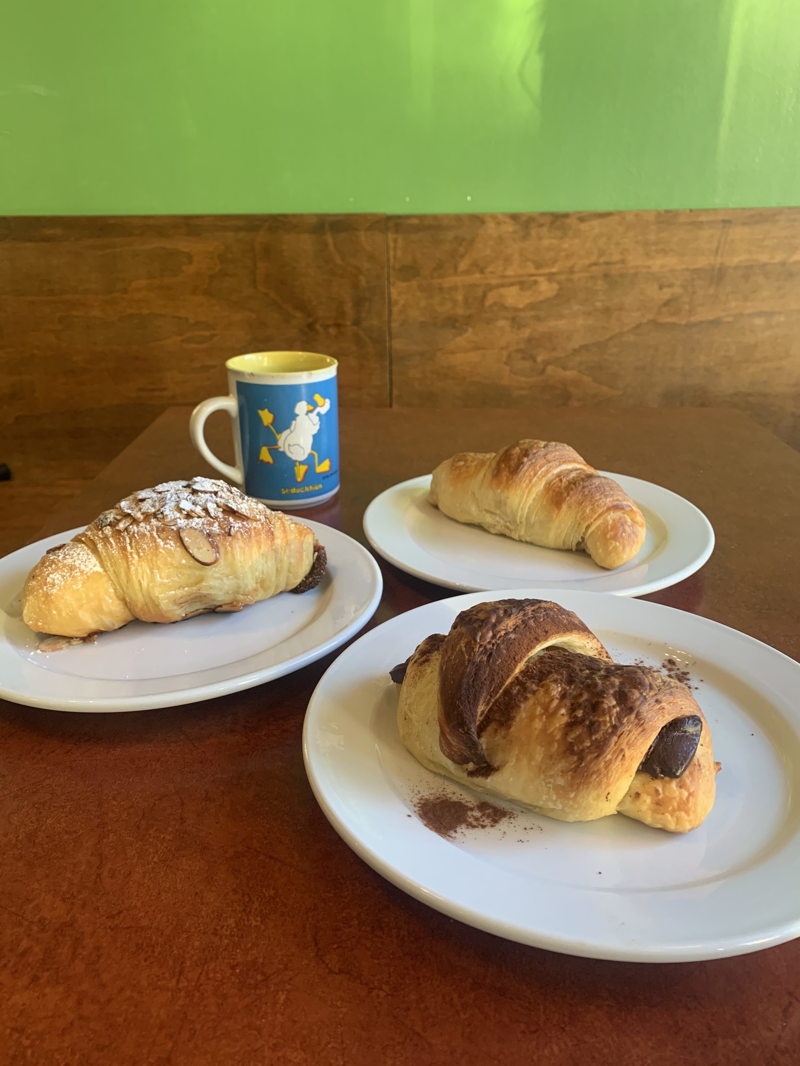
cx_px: 400
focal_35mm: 26
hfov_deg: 53.1
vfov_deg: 67.3
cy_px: 533
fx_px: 801
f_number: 1.8
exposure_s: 1/60
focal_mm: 4.25
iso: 160
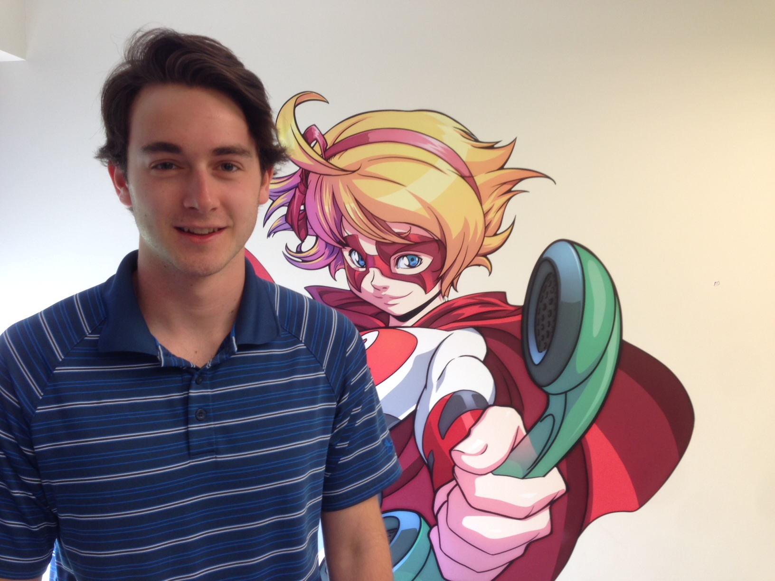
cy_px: 290
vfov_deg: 42.9
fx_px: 739
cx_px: 388
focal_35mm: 33
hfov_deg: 55.4
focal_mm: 4.12
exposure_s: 1/20
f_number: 2.4
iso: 50
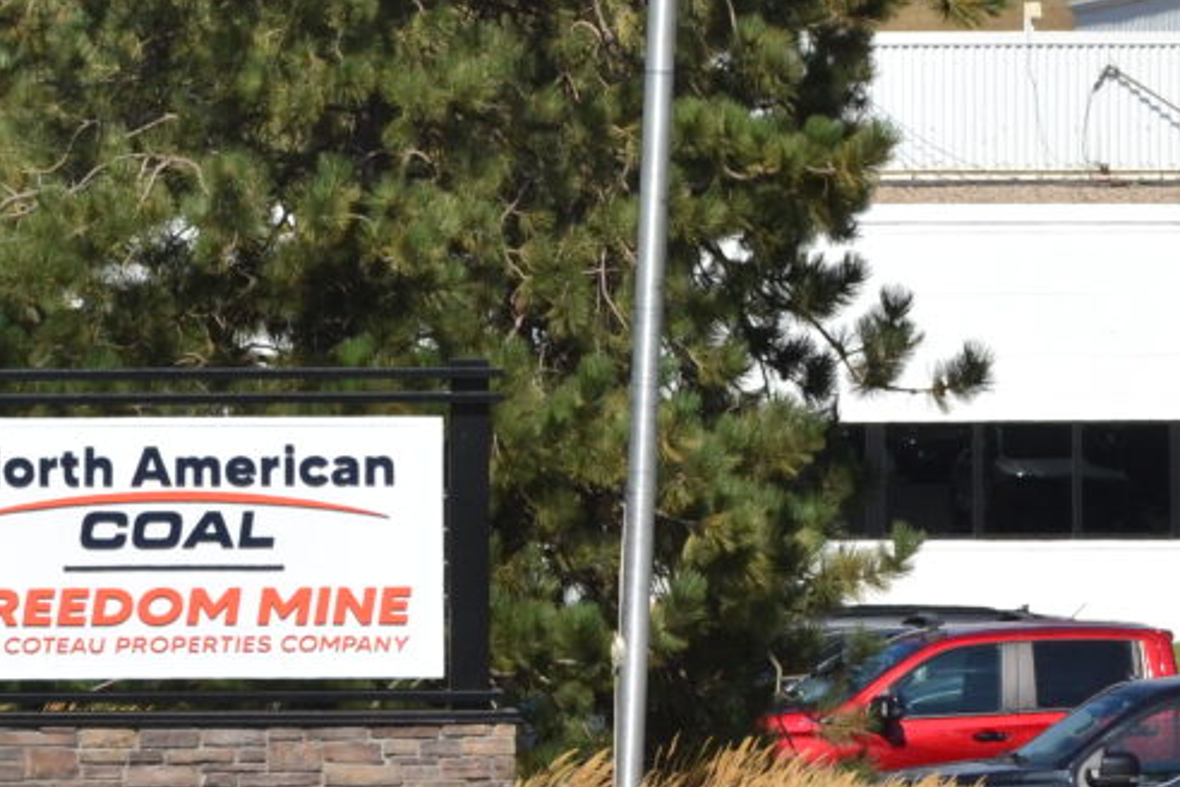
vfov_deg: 2.4
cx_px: 343
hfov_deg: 3.6
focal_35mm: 571
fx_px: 18715
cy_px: -108
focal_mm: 122
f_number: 11
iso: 360
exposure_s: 1/500
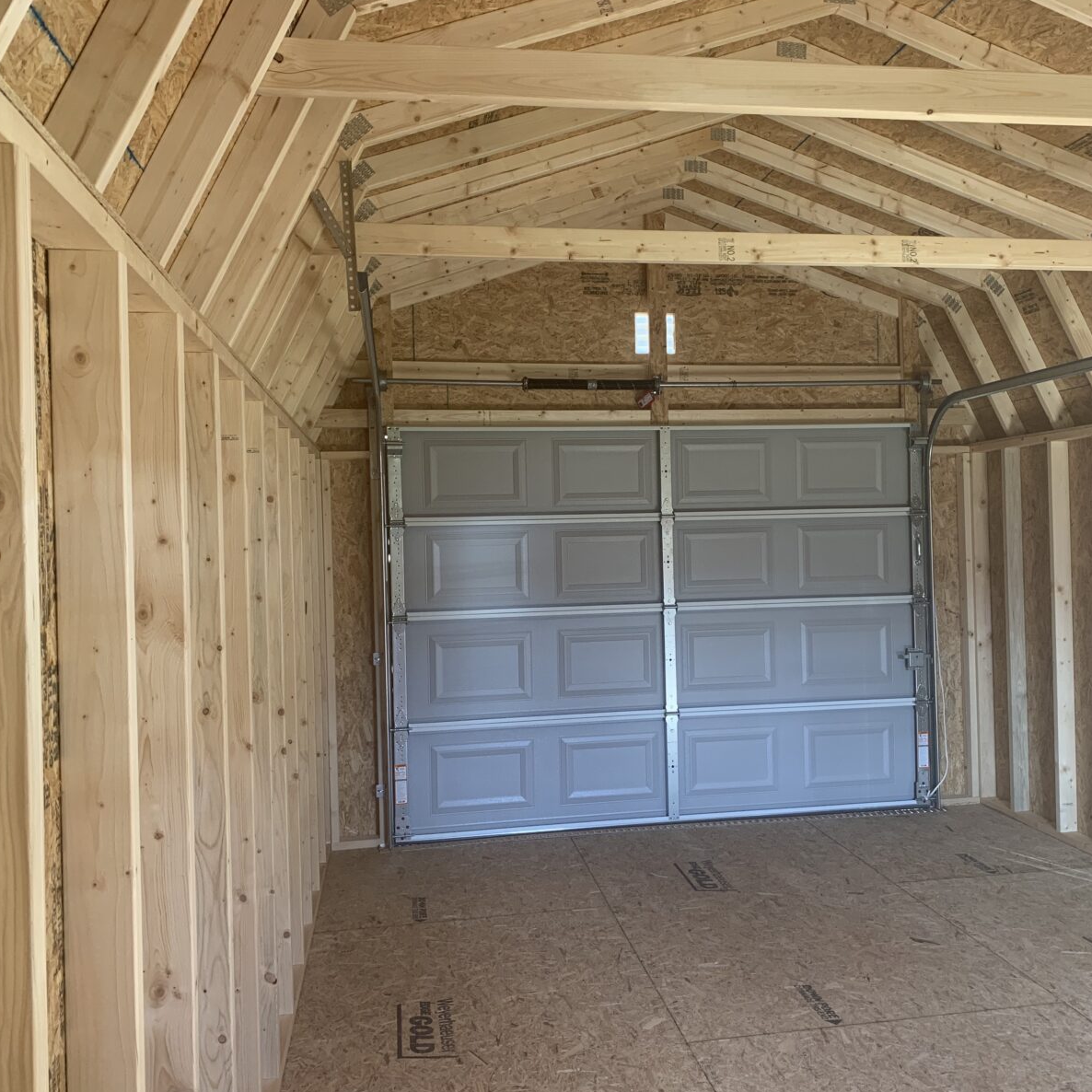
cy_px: 545
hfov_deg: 52.4
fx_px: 1106
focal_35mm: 31
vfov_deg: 52.5
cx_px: 609
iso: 100
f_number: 1.8
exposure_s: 1/63
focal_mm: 4.25
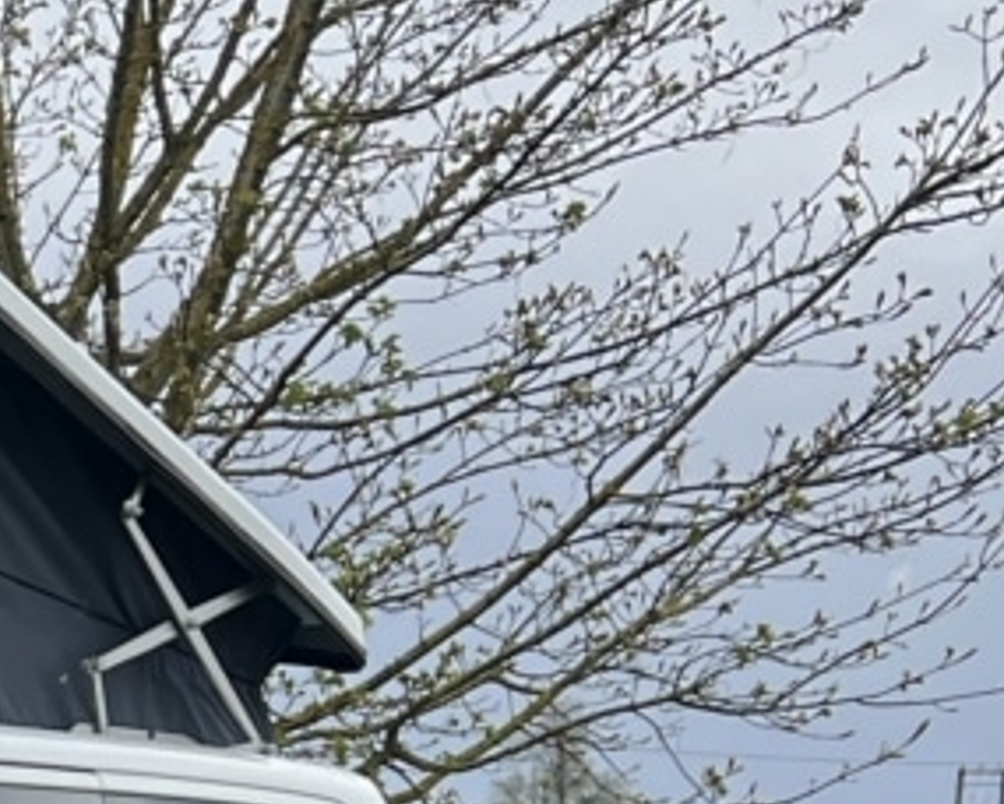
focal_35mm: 137
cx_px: -955
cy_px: 1492
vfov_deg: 10.5
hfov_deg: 12.5
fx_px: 4071
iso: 50
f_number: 1.5
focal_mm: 5.7
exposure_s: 1/2208
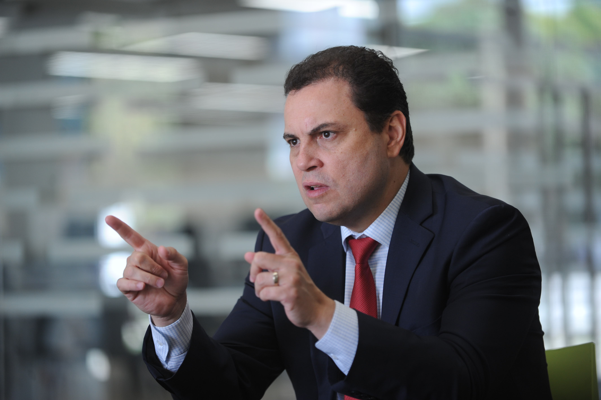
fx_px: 2336
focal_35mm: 140
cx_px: 300
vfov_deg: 9.8
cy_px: 200
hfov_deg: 14.7
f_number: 2.8
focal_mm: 140
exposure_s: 1/125
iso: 500
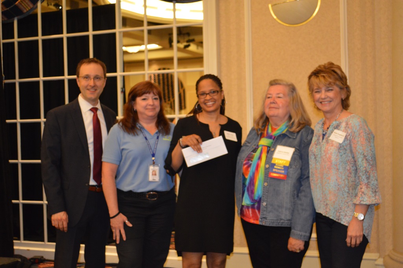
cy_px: 134
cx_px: 202
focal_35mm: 51
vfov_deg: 26.4
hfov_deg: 38.9
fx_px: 570
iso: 1800
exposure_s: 1/60
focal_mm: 34
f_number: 5
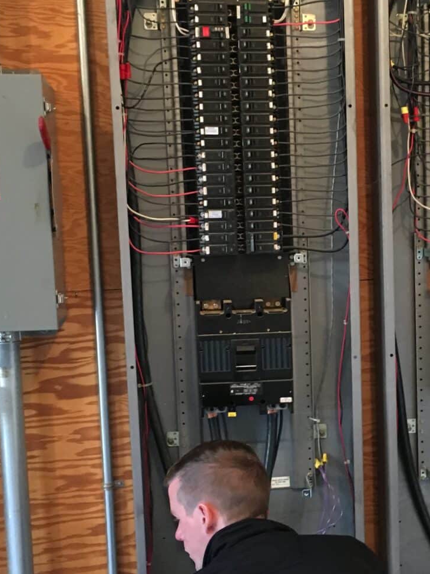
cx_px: 345
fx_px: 1011
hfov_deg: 23.7
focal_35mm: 61
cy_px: 354
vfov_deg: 31.6
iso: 200
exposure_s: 1/17
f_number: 2.2
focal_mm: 4.15
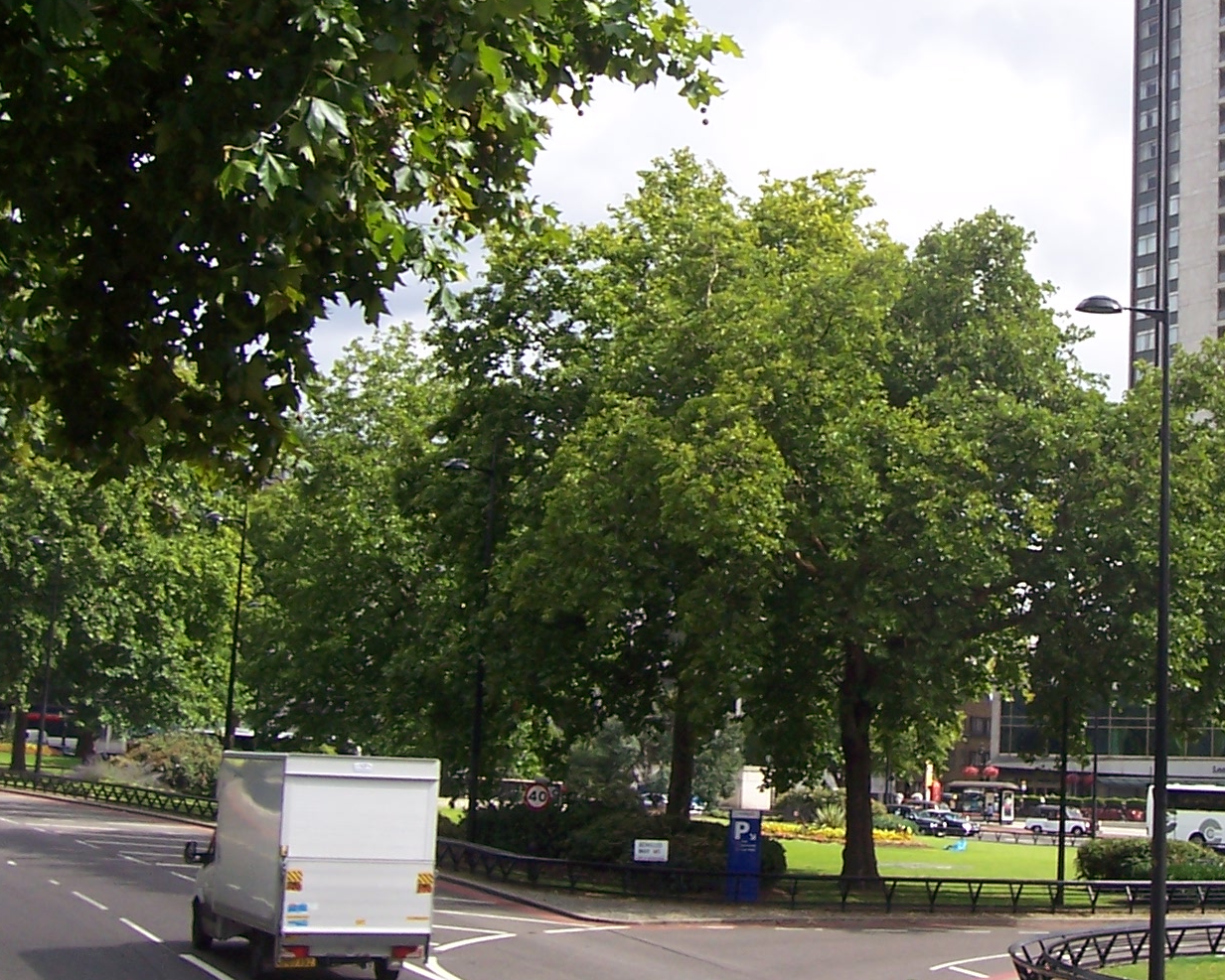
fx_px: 2248
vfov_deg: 24.4
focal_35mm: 62
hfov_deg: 29.6
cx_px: 1011
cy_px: 288
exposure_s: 1/180
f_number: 5.6
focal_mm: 5.6
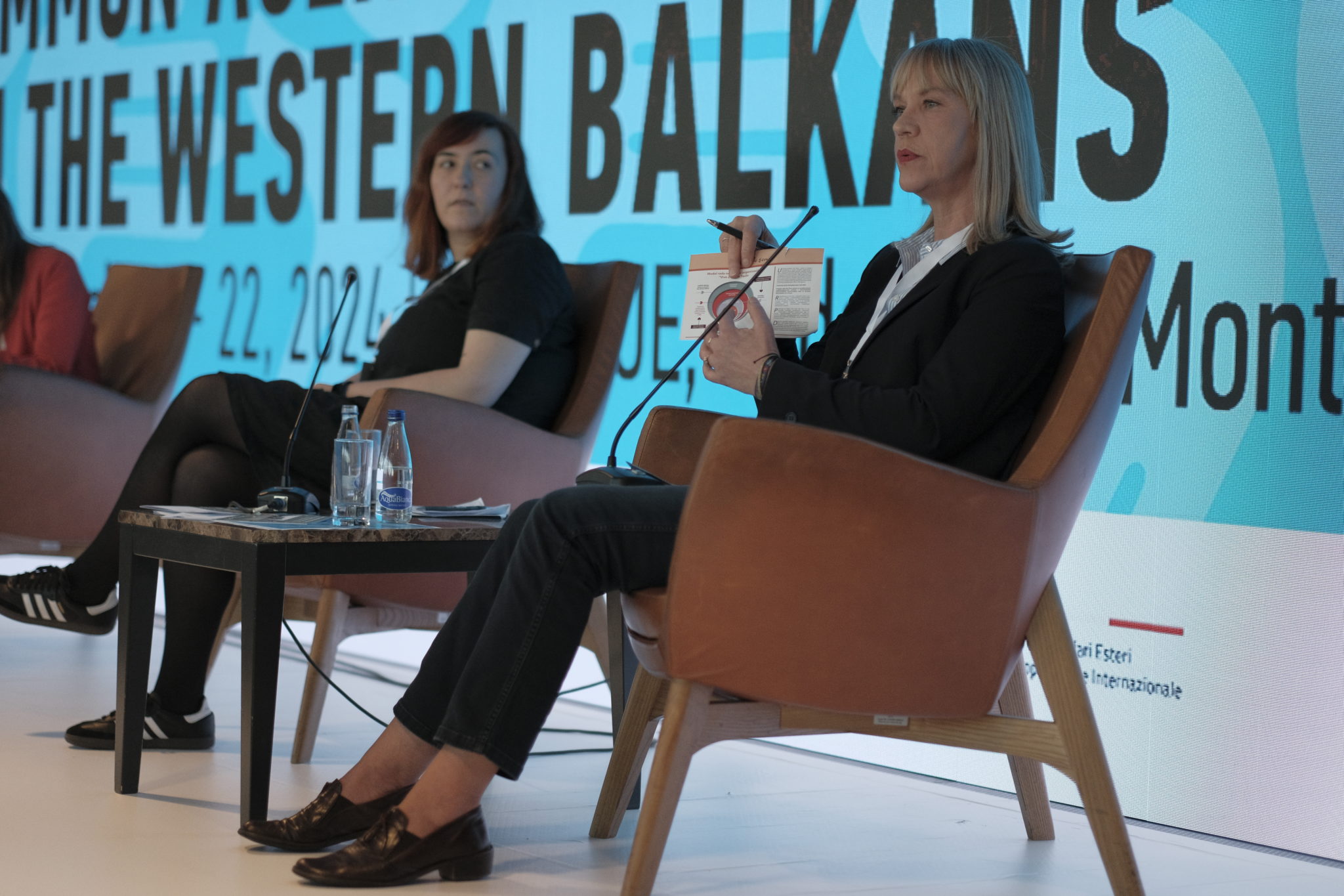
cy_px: 448
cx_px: 672
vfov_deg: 16.3
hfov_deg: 24.2
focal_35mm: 84
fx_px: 3136
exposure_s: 1/2000
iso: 800
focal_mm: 56
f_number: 1.2
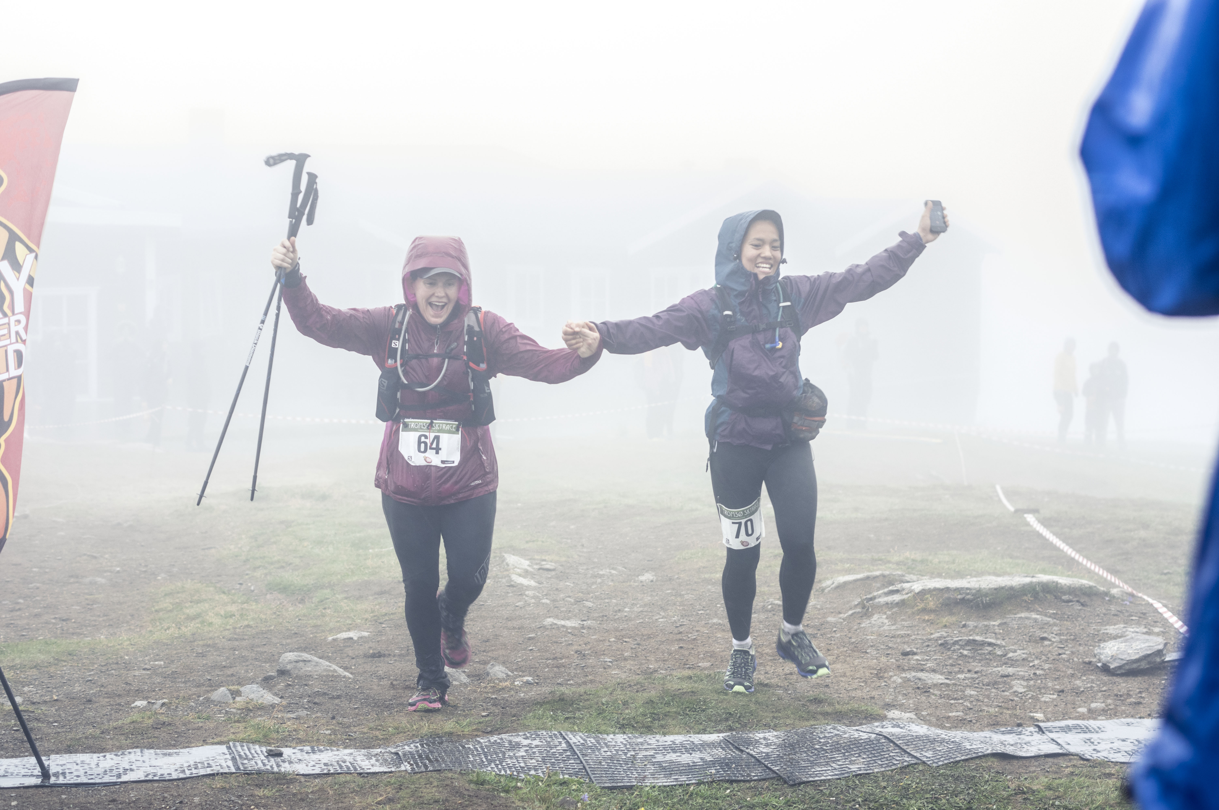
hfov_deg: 27.0
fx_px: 2537
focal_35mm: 75
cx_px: 610
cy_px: 405
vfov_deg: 18.1
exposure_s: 1/160
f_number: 3.5
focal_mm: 50
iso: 400
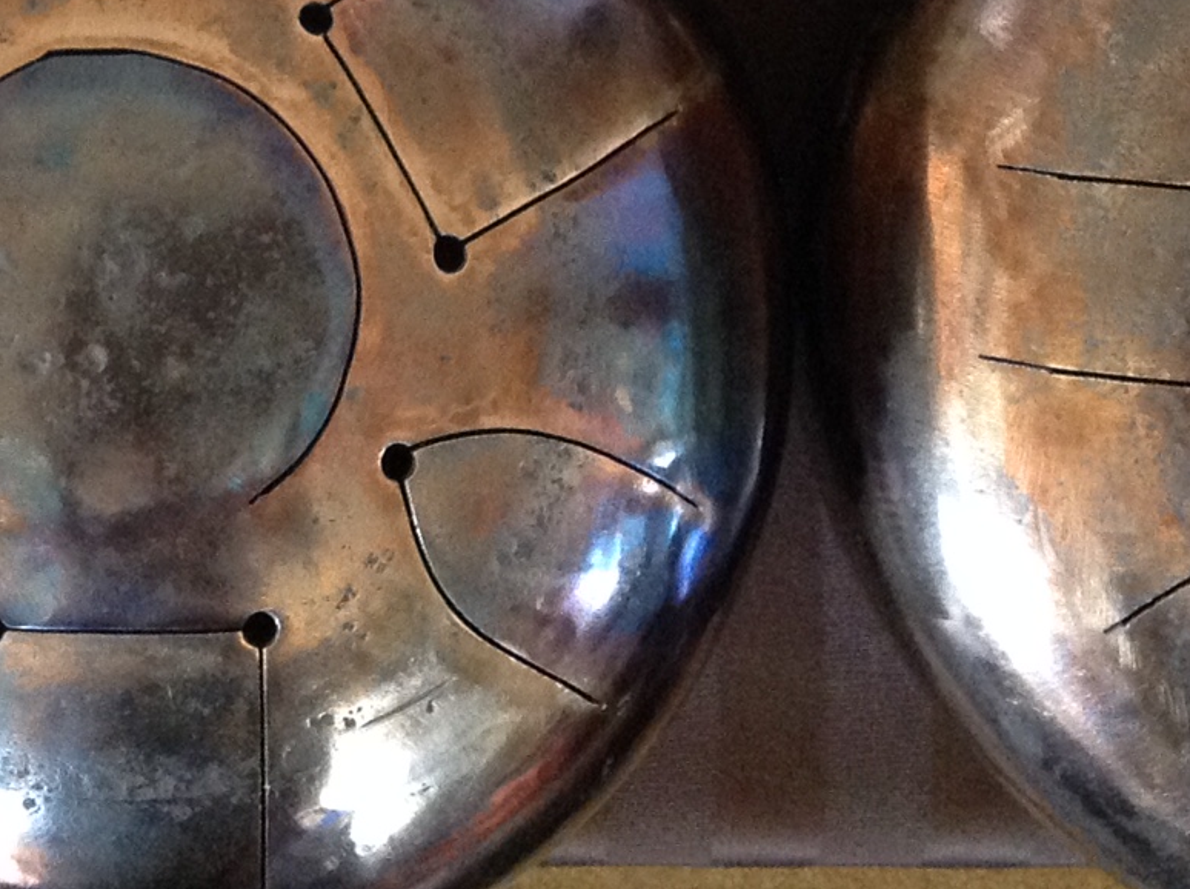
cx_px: 77
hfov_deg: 20.6
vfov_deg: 15.1
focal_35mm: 93
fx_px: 3192
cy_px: -285
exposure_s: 1/15
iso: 320
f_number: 2.4
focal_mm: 4.28
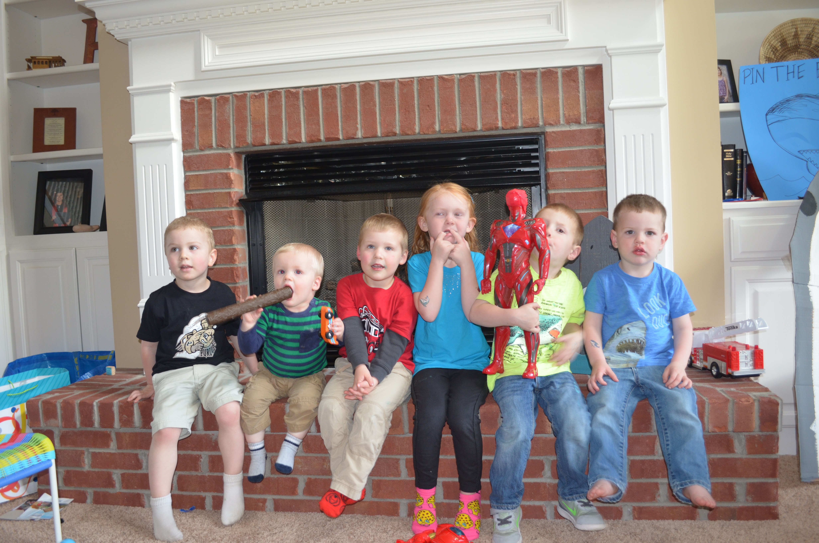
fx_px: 613
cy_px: 272
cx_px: 410
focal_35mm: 27
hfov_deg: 67.5
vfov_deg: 47.7
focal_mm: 18
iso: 400
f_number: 3.5
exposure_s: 1/20
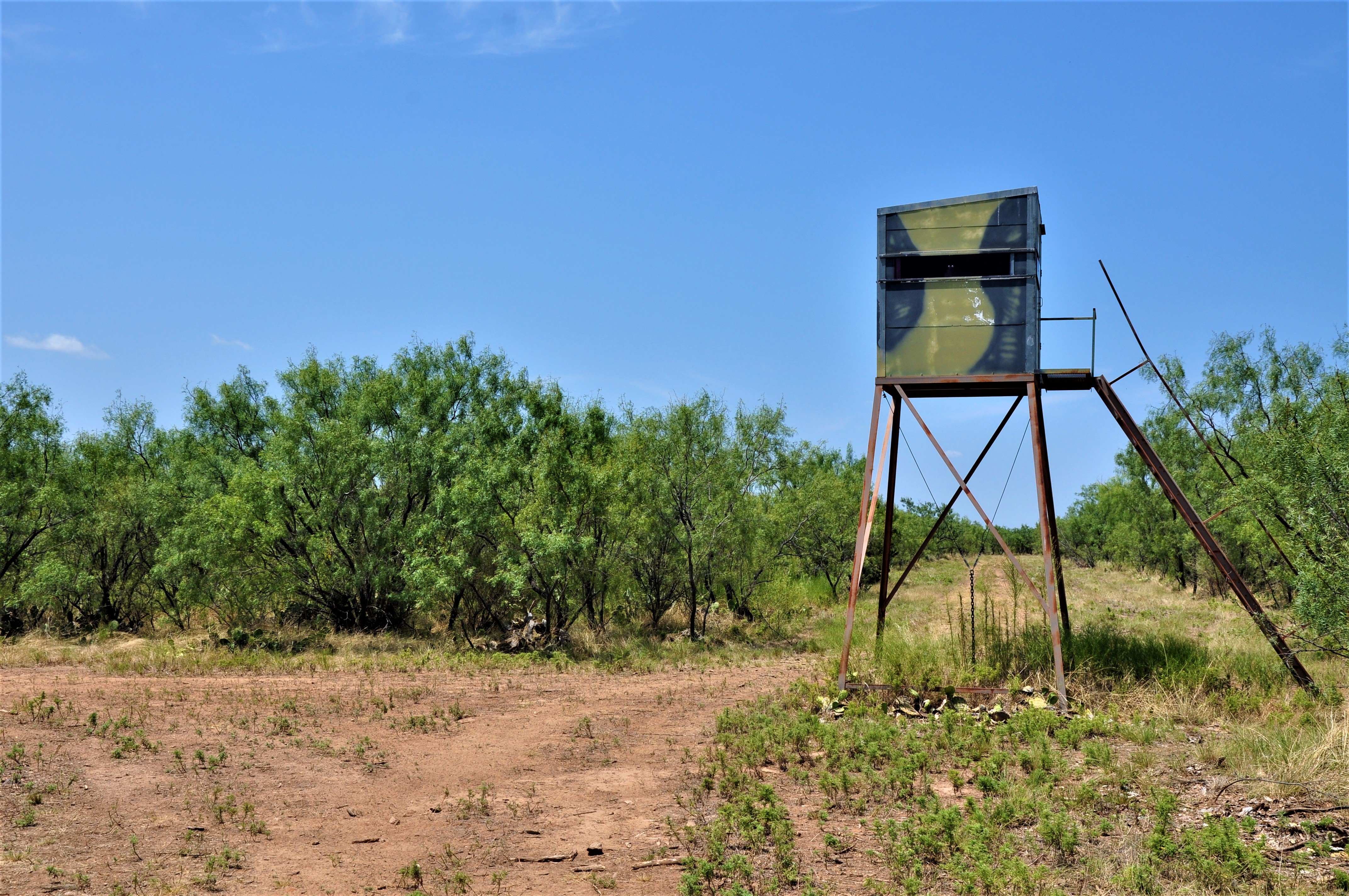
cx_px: 674
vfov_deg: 28.0
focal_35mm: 48
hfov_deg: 41.2
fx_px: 1796
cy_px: 448
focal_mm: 32
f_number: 10
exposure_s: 1/320
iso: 200
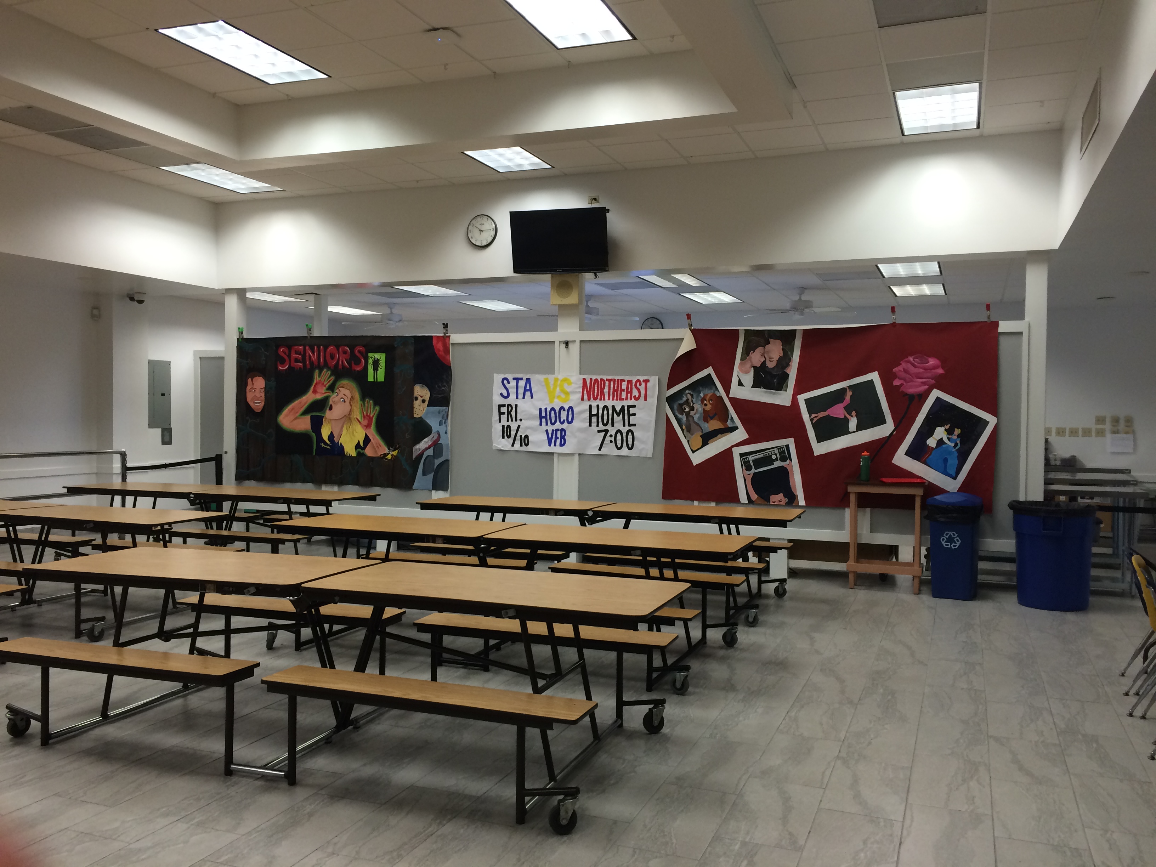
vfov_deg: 48.2
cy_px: 434
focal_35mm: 29
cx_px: 578
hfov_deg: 61.7
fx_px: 968
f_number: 2.2
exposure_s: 1/30
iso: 40
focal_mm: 4.15
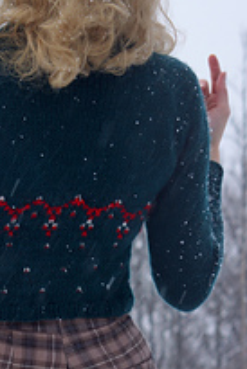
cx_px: 46
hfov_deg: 7.5
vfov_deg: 11.2
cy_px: 212
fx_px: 1880
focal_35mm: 183
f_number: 4.5
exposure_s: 1/100
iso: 100
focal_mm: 50
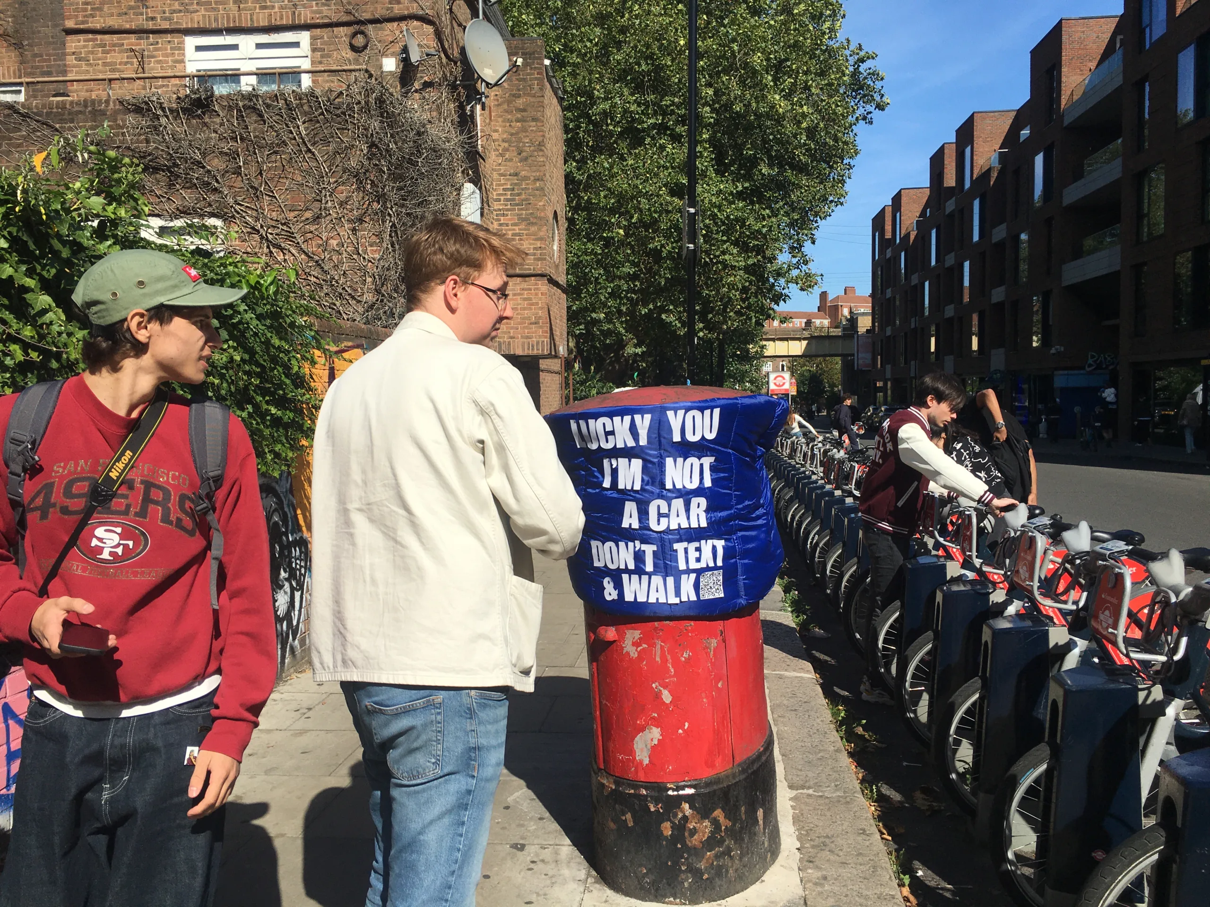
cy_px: 454
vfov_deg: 48.2
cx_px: 605
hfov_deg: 61.7
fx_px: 1014
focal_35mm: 29
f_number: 2.2
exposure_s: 1/2564
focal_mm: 4.15
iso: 25
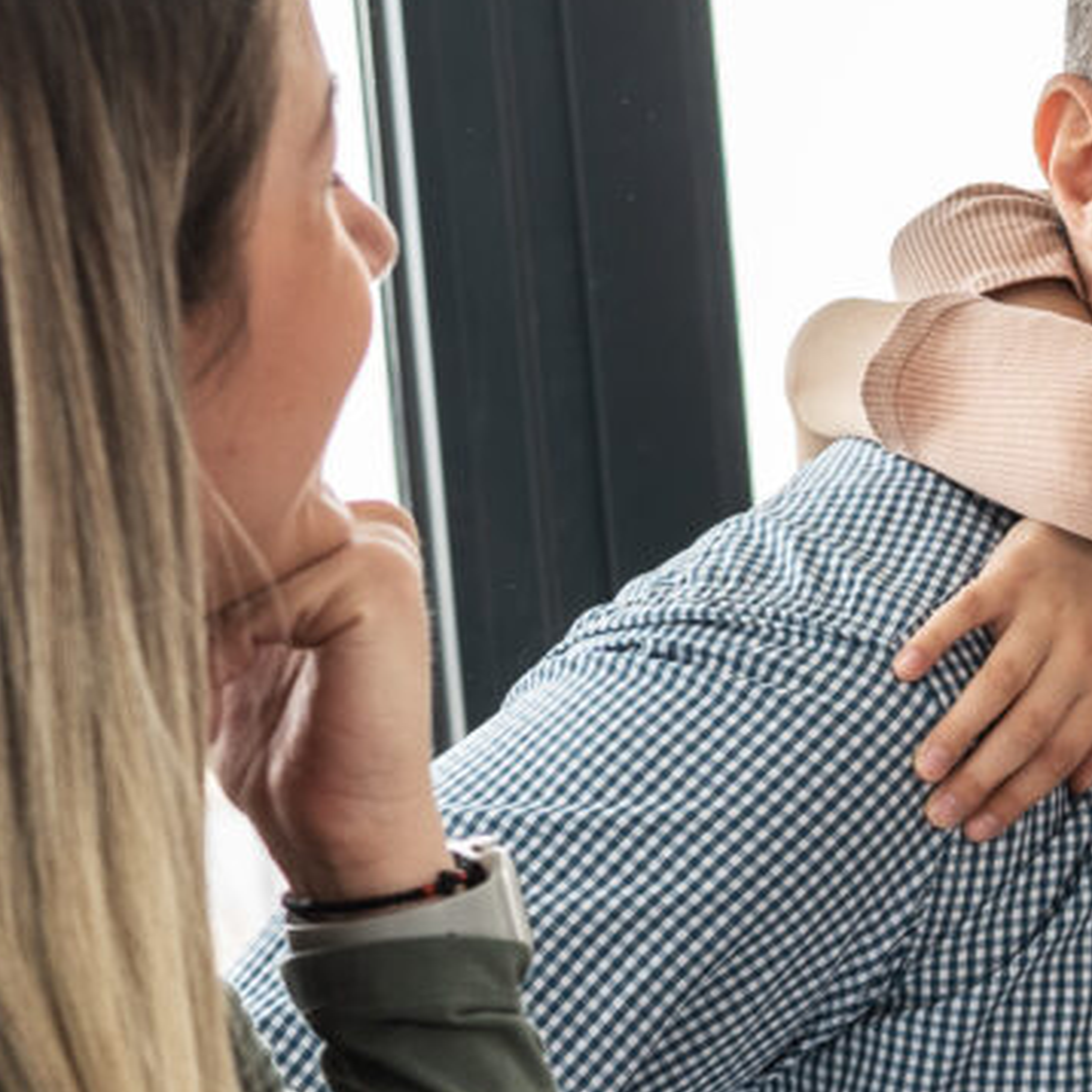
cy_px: 1136
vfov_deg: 10.2
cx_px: 1882
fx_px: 6067
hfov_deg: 9.8
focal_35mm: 170
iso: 320
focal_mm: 35
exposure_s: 1/200
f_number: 3.5
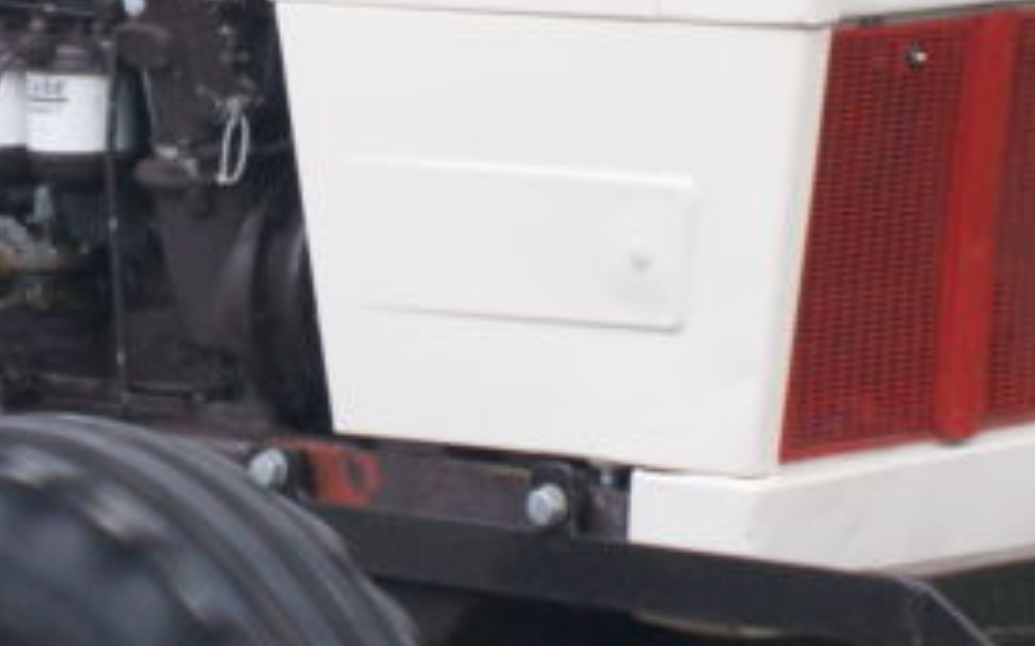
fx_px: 7049
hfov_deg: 8.4
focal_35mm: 250
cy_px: -93
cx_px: 26
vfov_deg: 5.2
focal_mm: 28
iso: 200
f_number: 9
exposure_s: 1/80
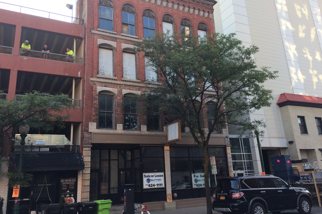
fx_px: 277
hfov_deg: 60.3
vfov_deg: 42.2
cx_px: 158
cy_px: 92
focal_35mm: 31
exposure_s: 1/311
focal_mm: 4.15
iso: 32
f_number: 2.2
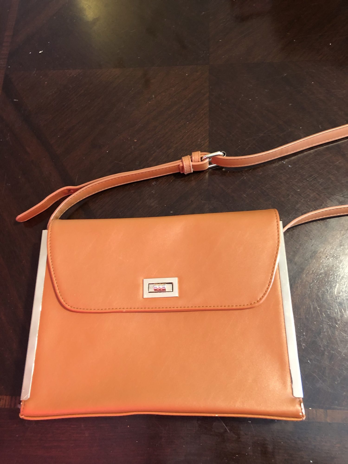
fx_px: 375
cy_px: 232
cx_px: 174
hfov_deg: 49.7
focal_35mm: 28
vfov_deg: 63.4
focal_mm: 4
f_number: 1.8
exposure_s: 1/9
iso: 100
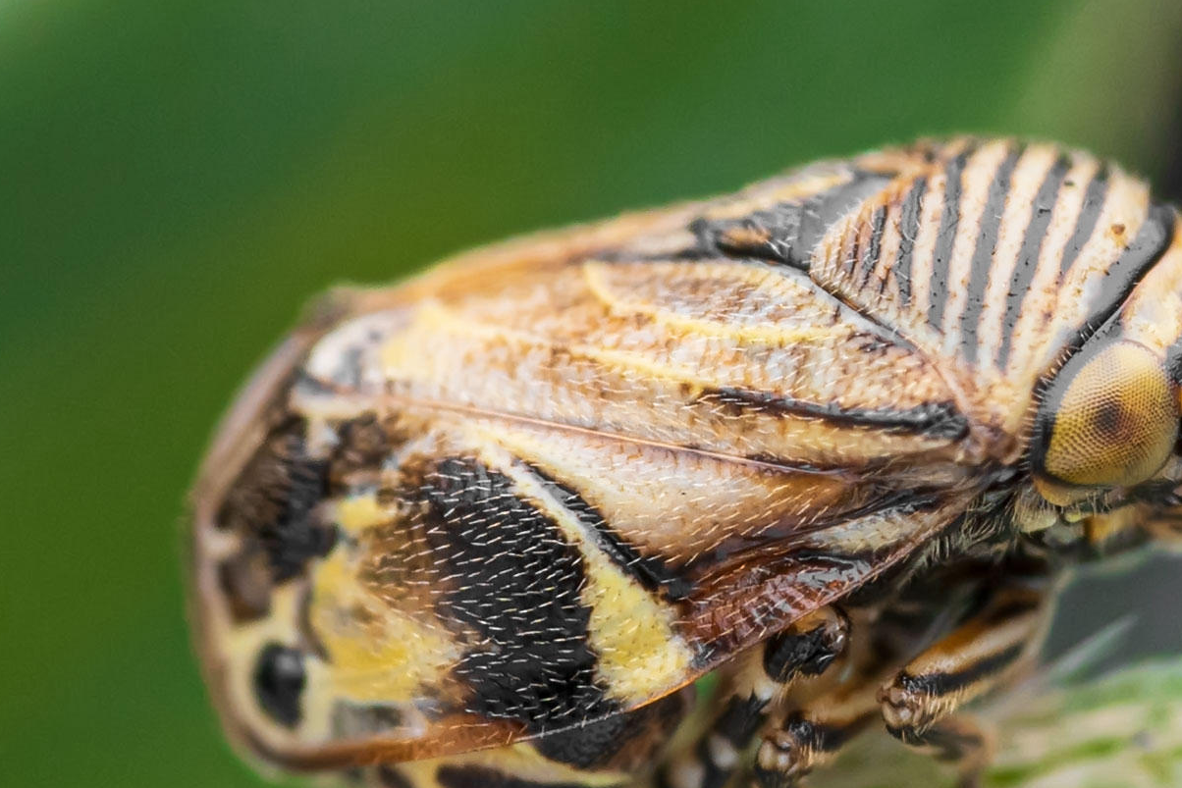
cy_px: 493
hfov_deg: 9.4
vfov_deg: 6.3
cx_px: 835
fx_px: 7158
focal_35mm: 218
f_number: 16
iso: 200
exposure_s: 1/200
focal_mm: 105
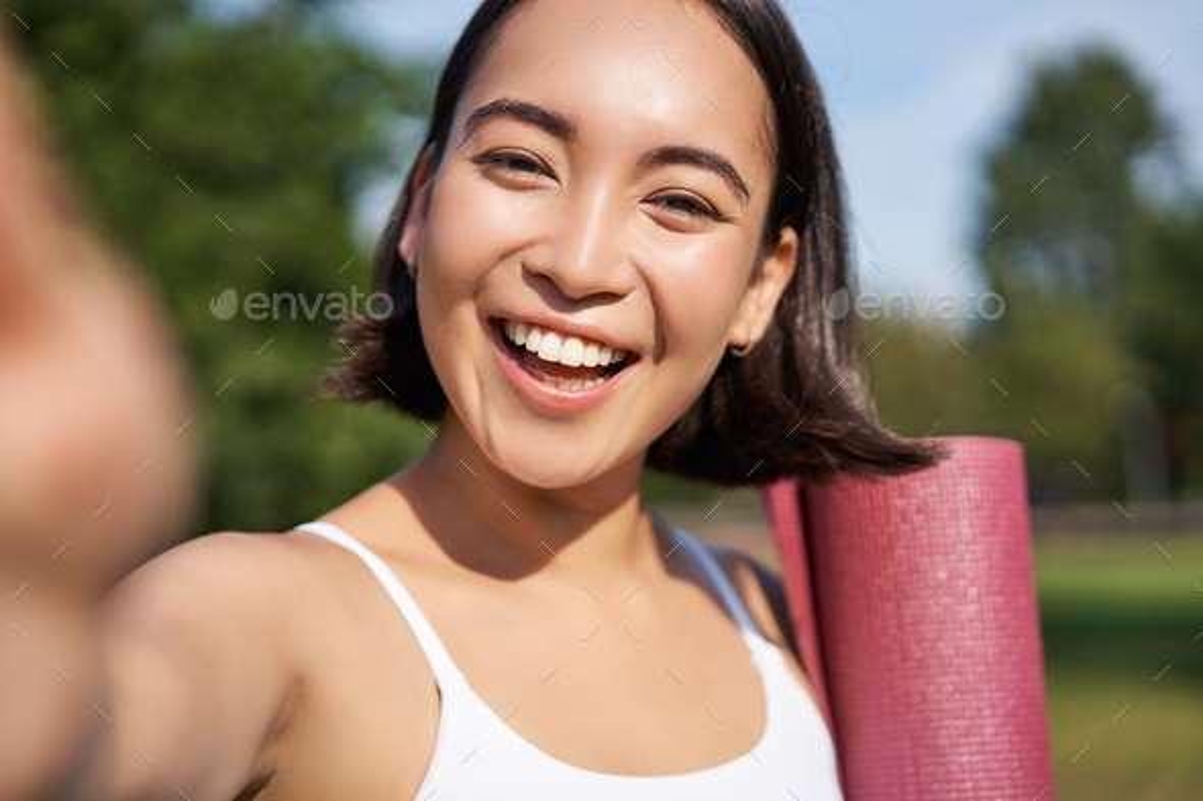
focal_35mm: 55
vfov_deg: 24.6
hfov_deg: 36.3
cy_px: 400
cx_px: 602
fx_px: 1837
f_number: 2.2
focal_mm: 55
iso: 100
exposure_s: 1/3200
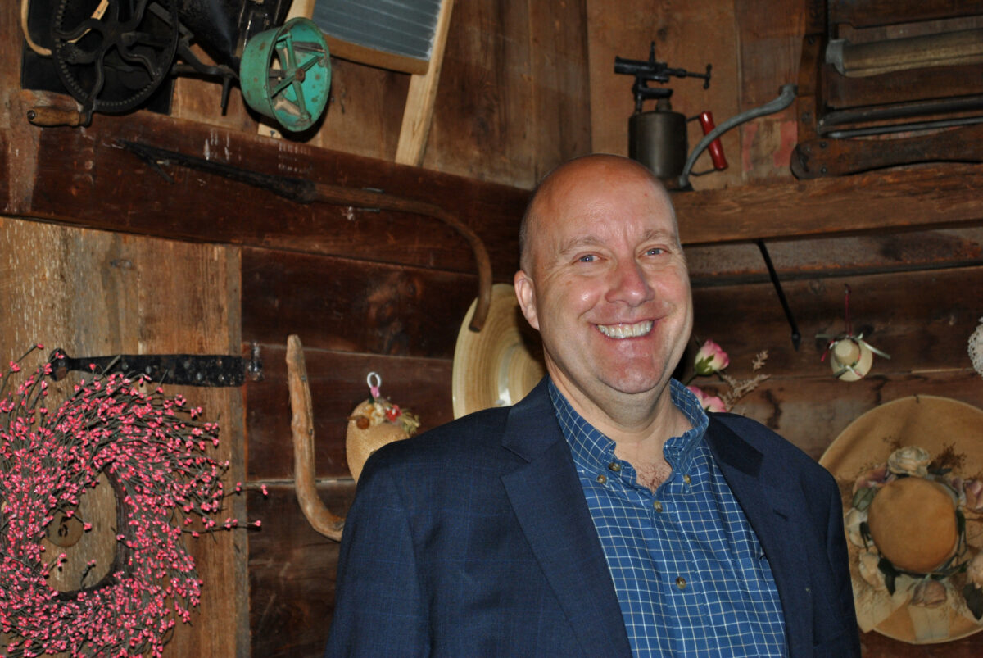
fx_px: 1968
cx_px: 492
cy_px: 329
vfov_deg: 19.0
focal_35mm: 72
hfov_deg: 28.0
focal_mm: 48
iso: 200
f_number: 5.3
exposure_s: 1/60
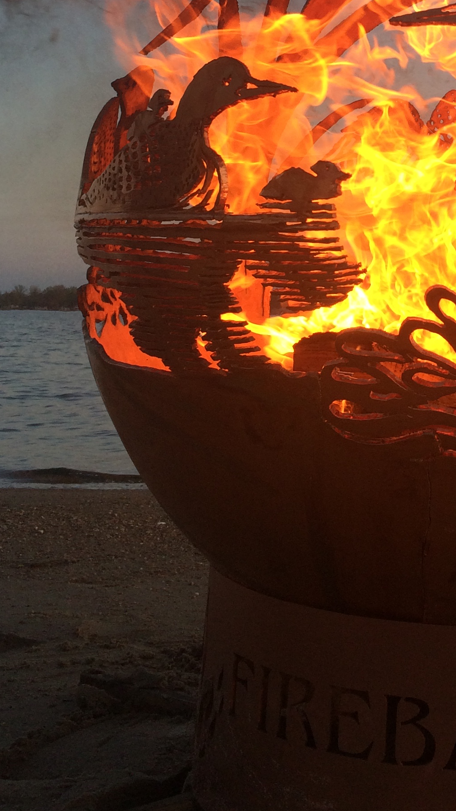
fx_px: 1225
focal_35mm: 57
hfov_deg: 20.4
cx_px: 465
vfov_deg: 35.0
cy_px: 120
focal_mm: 4.15
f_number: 2.2
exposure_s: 1/494
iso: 32
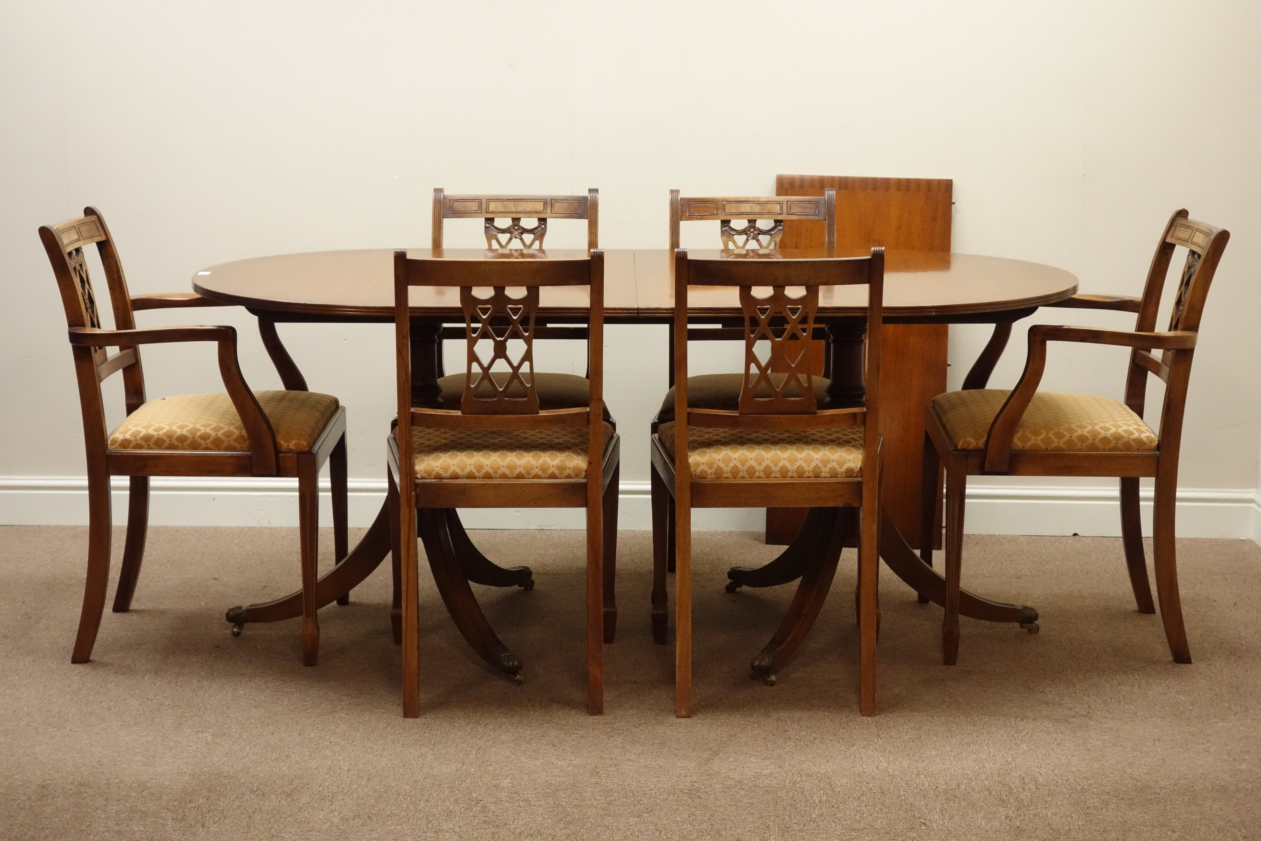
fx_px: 2312
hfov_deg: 30.5
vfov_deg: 20.6
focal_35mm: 66
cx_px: 630
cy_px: 420
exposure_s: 1/80
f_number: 4
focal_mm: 24.7
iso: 1250
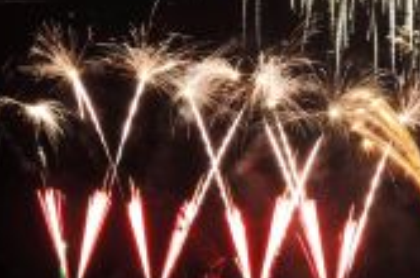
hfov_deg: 2.5
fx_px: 9653
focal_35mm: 829
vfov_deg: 1.7
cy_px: 200
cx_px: 319
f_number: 7.5
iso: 80
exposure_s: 4
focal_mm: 53.5
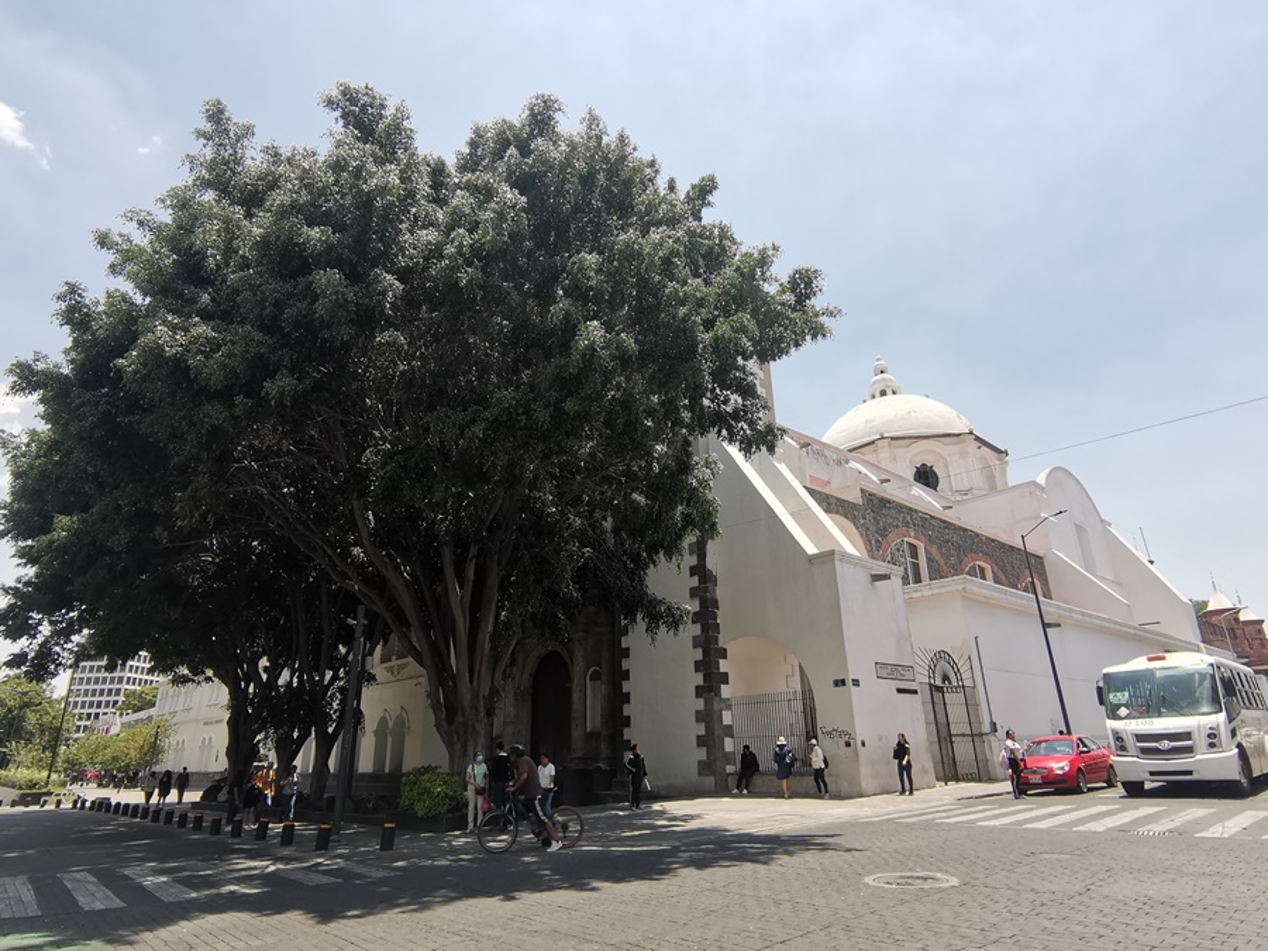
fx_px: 696
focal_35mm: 19
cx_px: 634
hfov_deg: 84.7
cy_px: 476
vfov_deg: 68.7
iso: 50
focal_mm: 2.23
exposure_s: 1/1031
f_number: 2.2
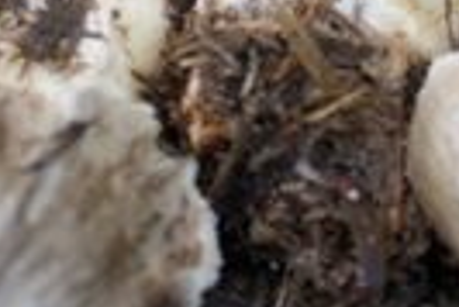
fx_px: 3459
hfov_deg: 7.6
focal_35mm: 271
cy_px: -174
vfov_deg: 5.0
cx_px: 131
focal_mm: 30
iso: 100
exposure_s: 1/60
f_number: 5
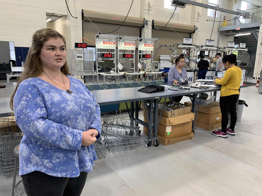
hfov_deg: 67.3
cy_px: 98
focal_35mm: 26
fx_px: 197
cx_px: 131
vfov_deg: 53.1
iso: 100
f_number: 1.8
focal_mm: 4.25
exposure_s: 1/116
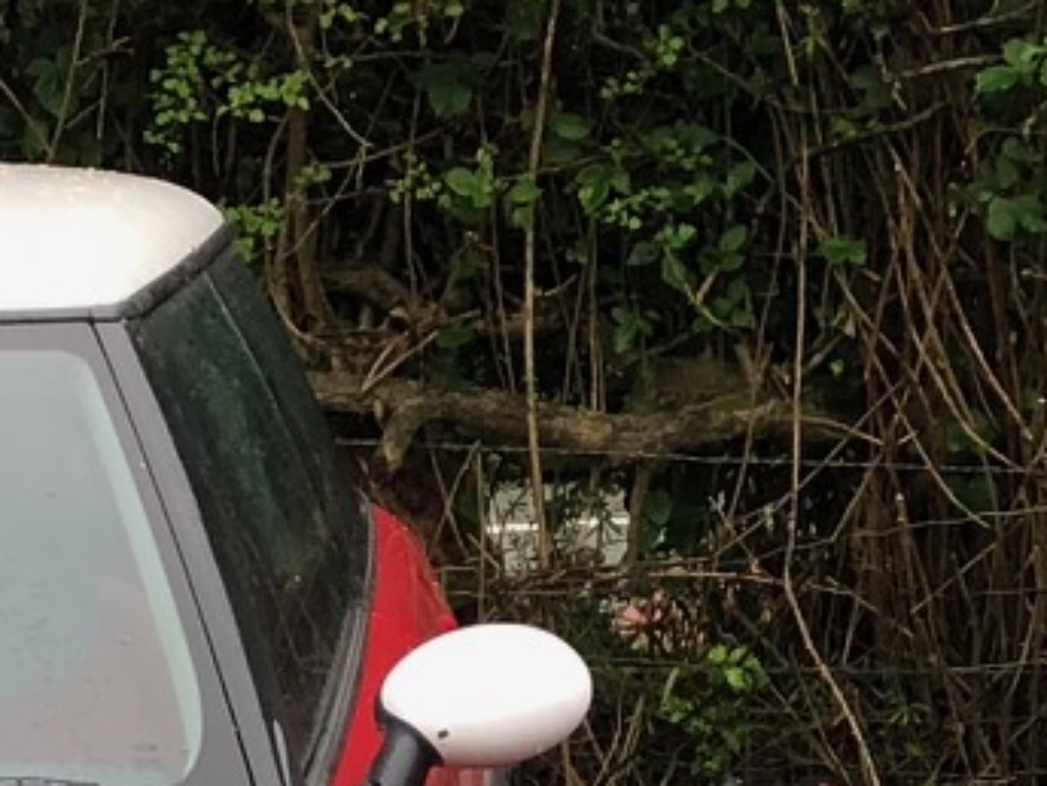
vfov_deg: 8.9
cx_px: 816
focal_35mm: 164
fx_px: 4960
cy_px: 1078
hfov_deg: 12.0
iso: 32
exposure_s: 1/50
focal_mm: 4
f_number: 1.8
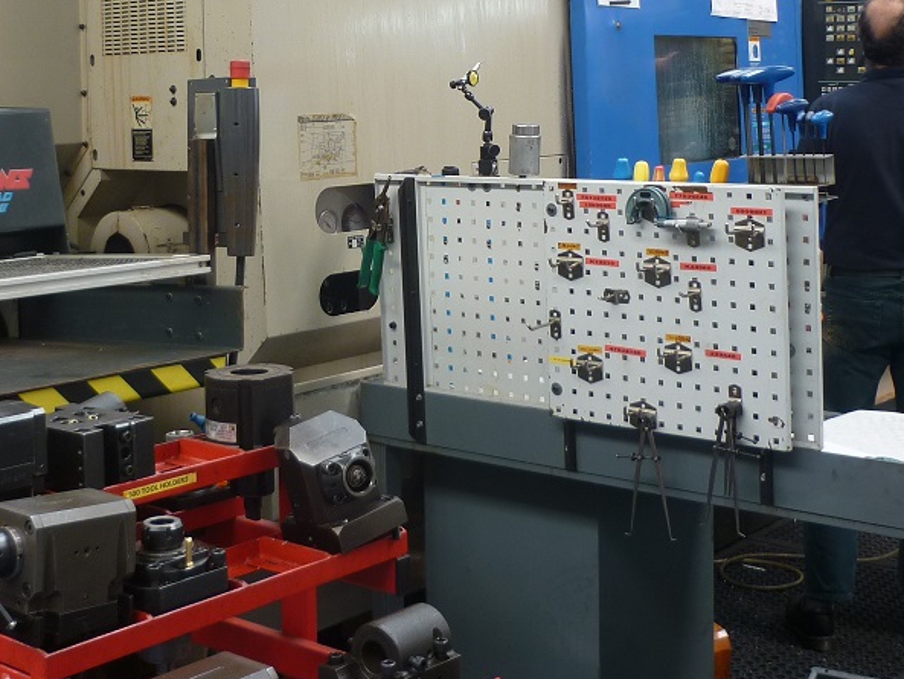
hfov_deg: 33.7
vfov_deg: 25.3
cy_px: 146
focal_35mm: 57
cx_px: 381
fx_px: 1489
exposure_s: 1/30
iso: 80
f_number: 2.8
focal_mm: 5.5
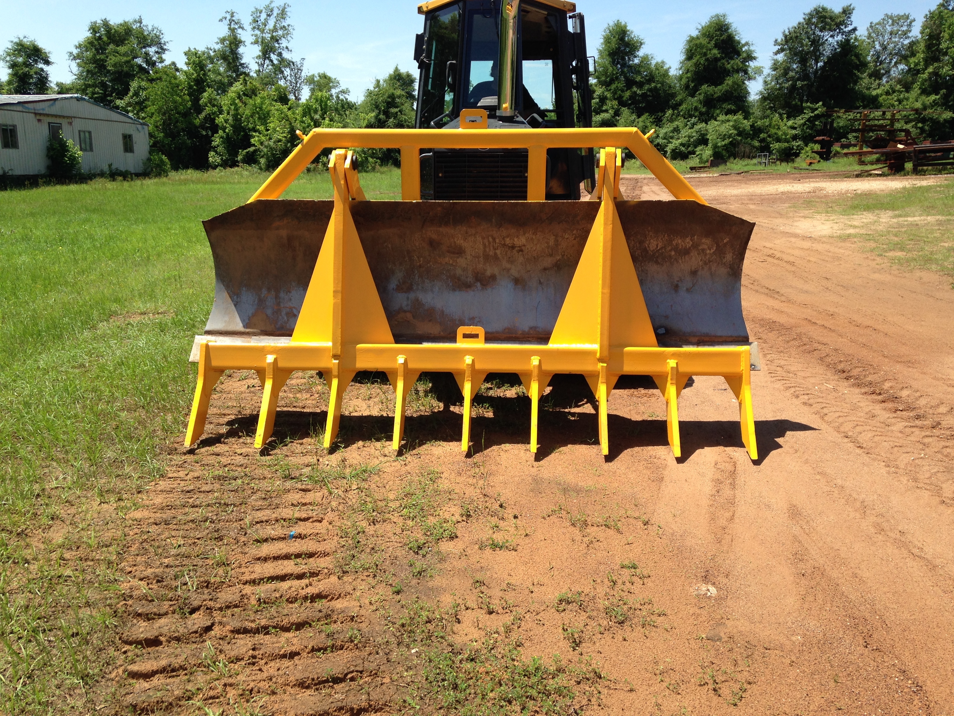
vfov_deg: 42.9
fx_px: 909
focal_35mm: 33
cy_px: 358
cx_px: 477
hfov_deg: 55.4
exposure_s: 1/985
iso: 50
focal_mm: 4.12
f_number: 2.4
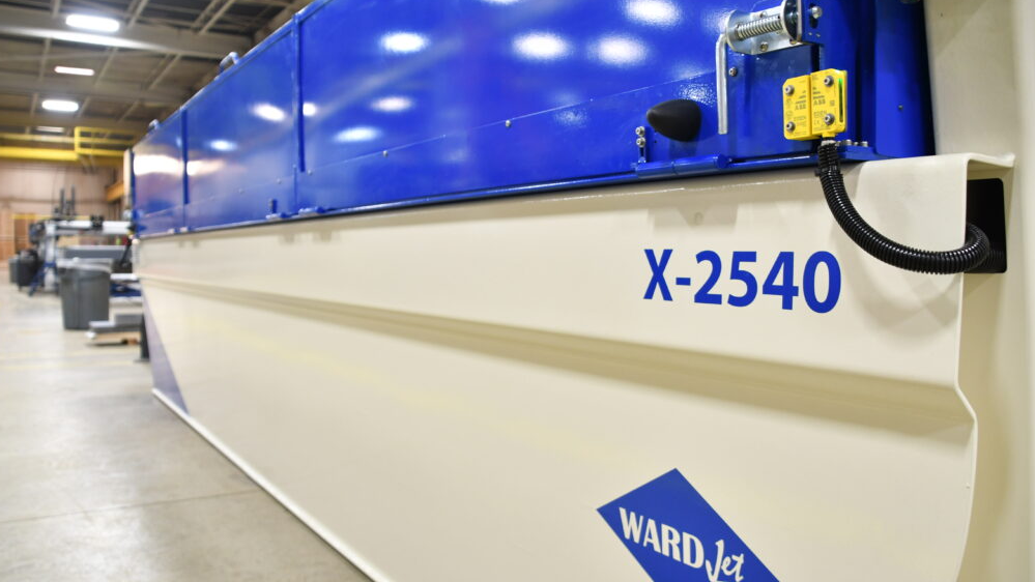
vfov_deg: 40.2
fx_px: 796
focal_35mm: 29
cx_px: 522
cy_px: 306
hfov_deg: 66.1
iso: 800
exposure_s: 1/30
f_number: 3.5
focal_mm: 18
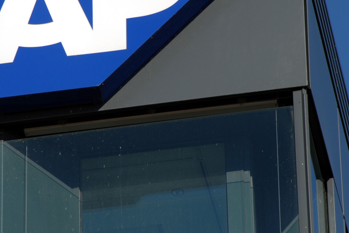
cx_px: 140
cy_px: 64
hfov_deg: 3.7
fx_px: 5360
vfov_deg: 2.5
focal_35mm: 553
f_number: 8
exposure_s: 1/250
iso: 100
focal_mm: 200
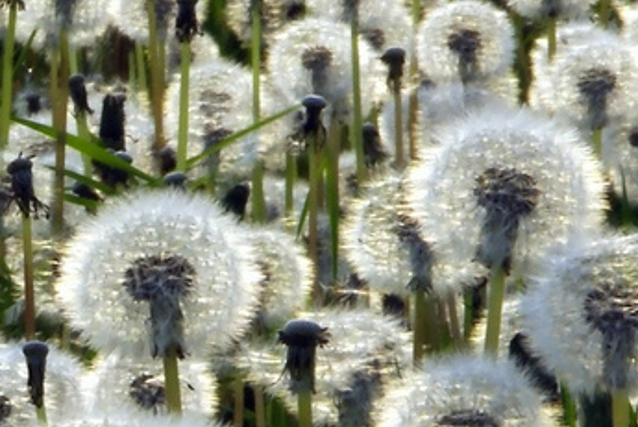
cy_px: 333
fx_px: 12208
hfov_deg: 3.0
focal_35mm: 688
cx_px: -217
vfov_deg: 2.0
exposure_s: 1/30
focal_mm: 98
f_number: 32
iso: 200
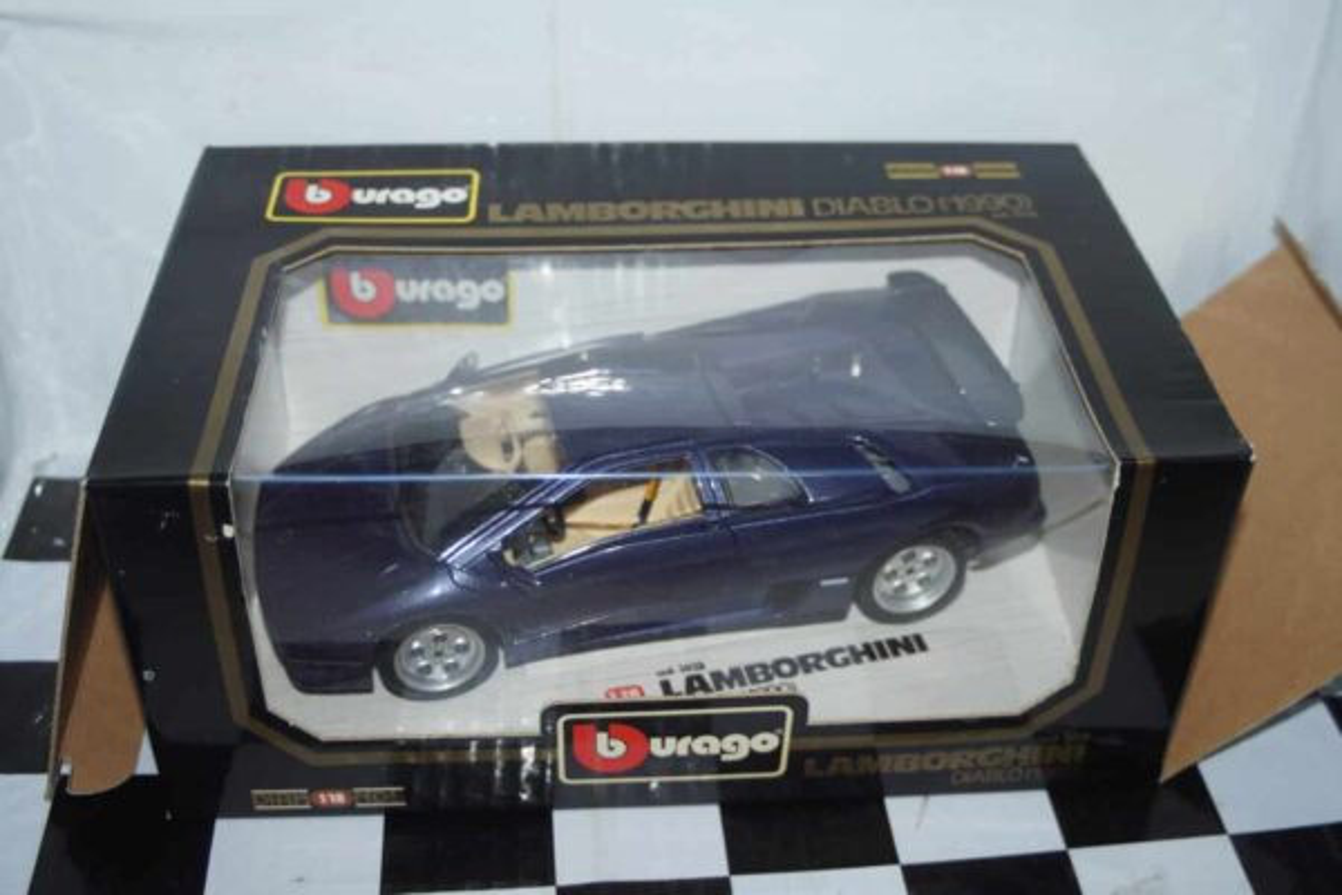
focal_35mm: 42
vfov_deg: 31.9
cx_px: 671
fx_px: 1566
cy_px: 448
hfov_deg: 46.4
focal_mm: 28
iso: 100
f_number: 4
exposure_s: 1/125
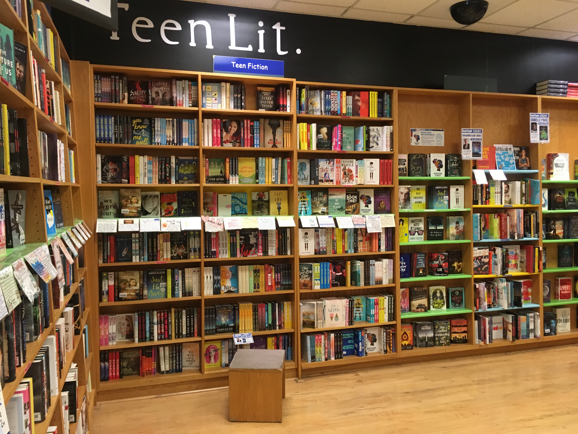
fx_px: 484
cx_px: 289
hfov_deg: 61.7
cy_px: 217
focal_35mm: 29
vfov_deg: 48.2
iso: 160
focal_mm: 4.15
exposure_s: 1/30
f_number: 2.2
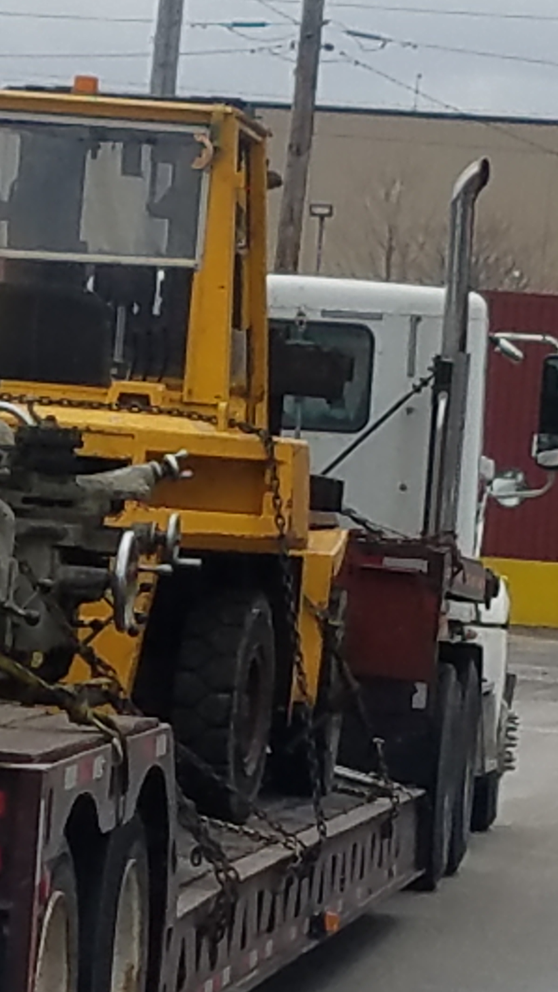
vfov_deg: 38.4
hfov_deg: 20.6
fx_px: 1420
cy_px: 576
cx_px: -135
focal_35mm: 54
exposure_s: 1/3000
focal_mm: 4.2
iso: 50
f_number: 1.7
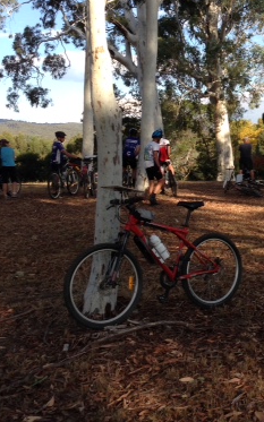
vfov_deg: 33.4
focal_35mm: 60
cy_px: 114
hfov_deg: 20.9
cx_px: 269
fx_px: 691
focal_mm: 4.12
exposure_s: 1/645
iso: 50
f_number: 2.4
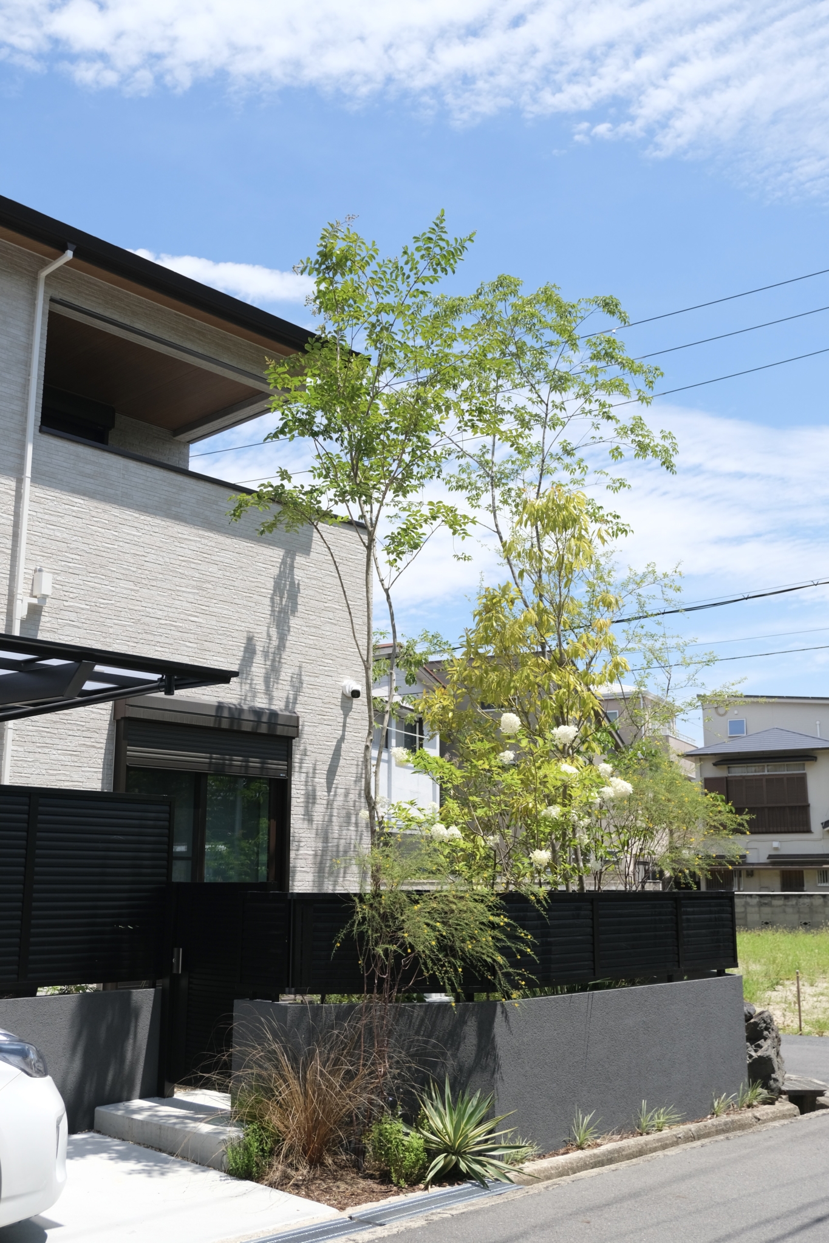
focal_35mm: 34
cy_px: 622
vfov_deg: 55.8
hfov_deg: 38.9
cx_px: 414
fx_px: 1175
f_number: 5
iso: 250
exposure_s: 1/1250
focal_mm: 22.8
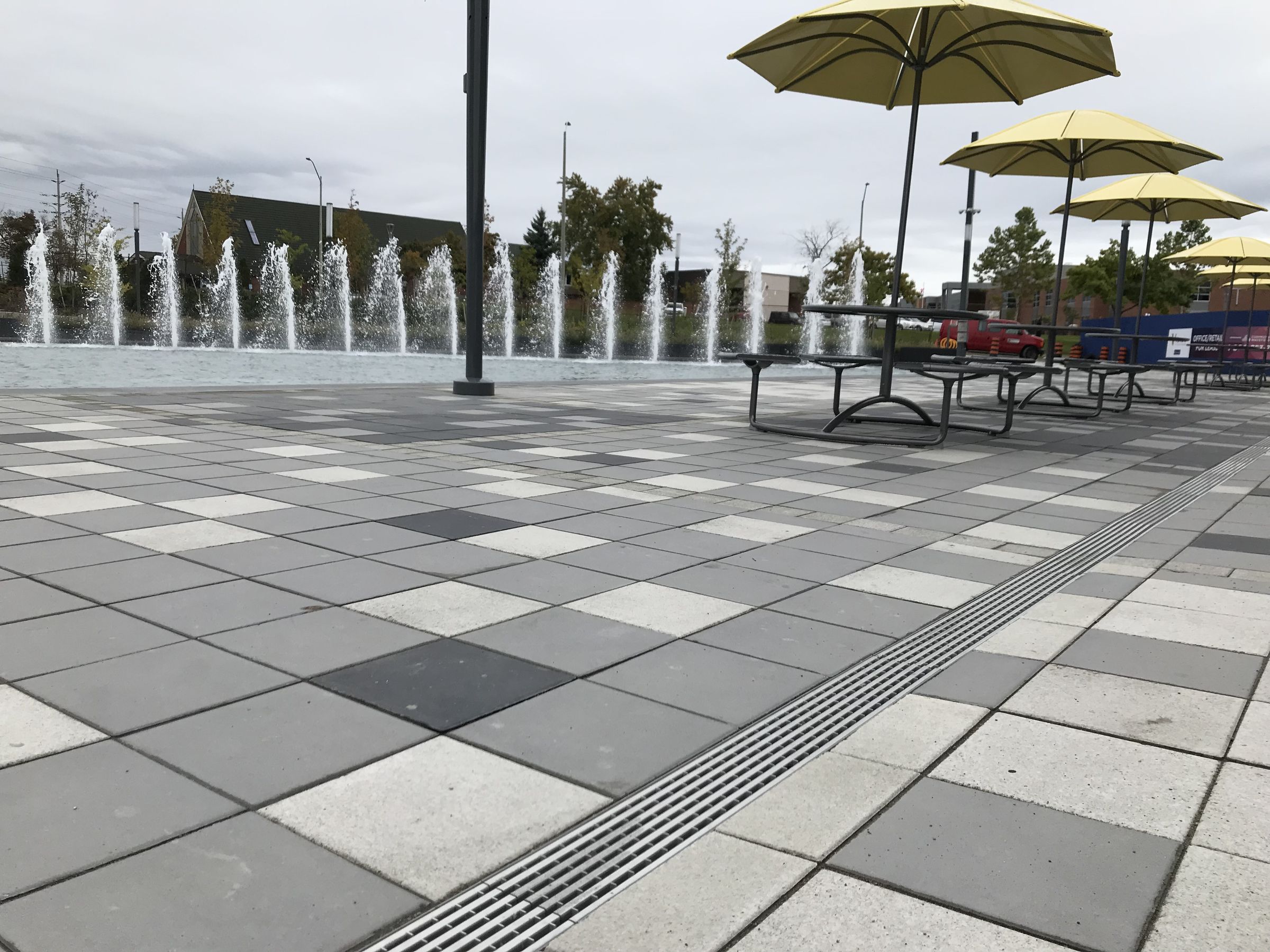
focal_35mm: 28
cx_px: 635
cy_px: 476
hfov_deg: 63.4
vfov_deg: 49.7
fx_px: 1027
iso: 20
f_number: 1.8
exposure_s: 1/2457
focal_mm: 3.99
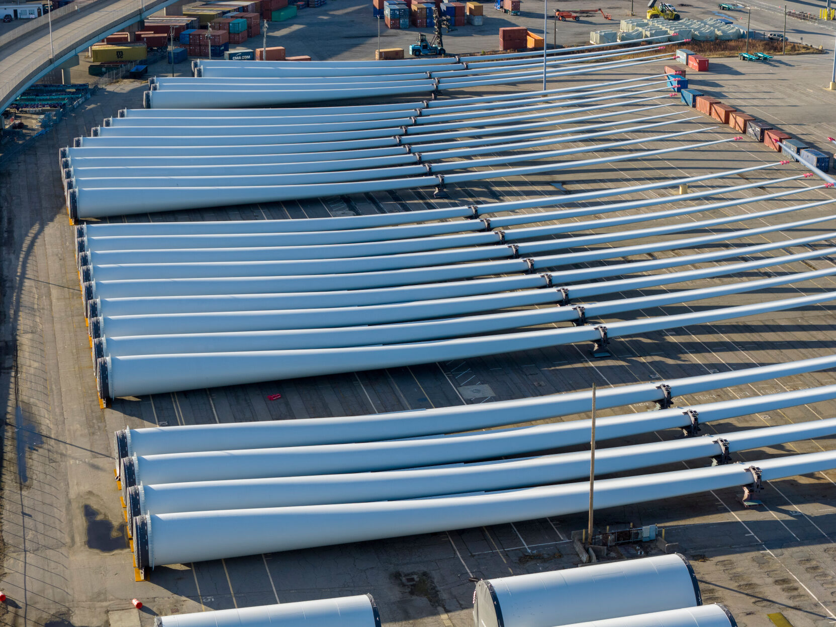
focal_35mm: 70
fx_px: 1690
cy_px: 314
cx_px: 418
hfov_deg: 27.8
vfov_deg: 21.0
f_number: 2.8
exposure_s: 1/640
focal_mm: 19.35
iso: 100
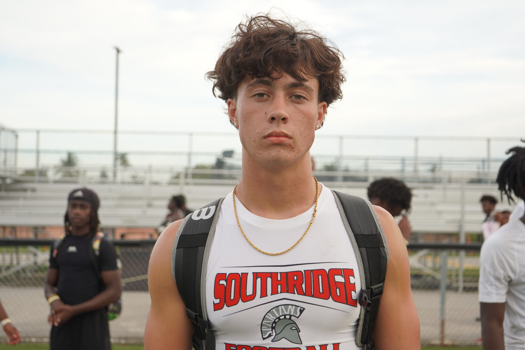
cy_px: 175
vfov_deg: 26.0
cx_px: 262
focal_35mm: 52
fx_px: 758
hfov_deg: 38.2
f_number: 5
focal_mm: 52
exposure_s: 1/160
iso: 200
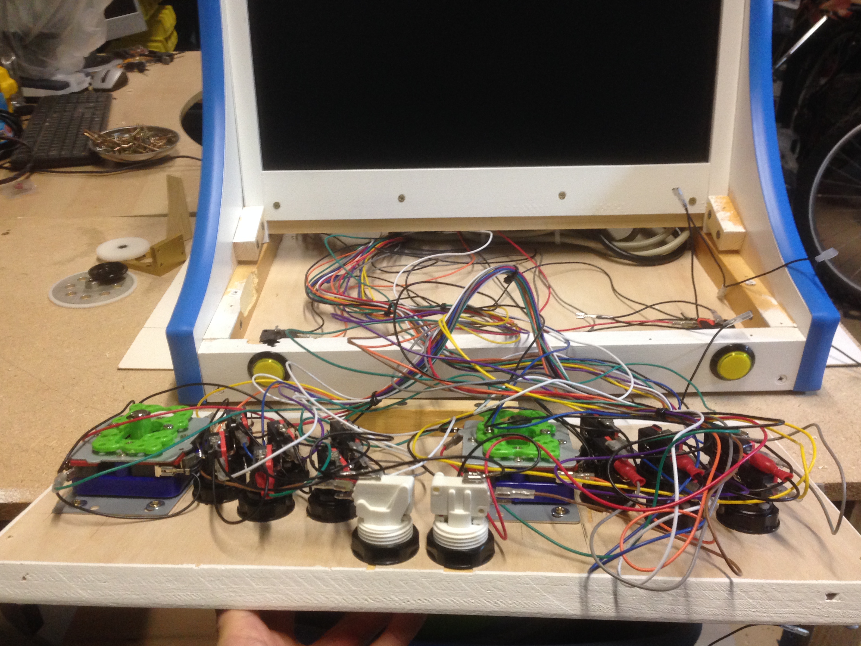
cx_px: 429
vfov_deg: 41.8
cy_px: 327
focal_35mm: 34
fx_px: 846
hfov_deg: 54.0
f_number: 2.4
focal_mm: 4.12
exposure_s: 1/20
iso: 160
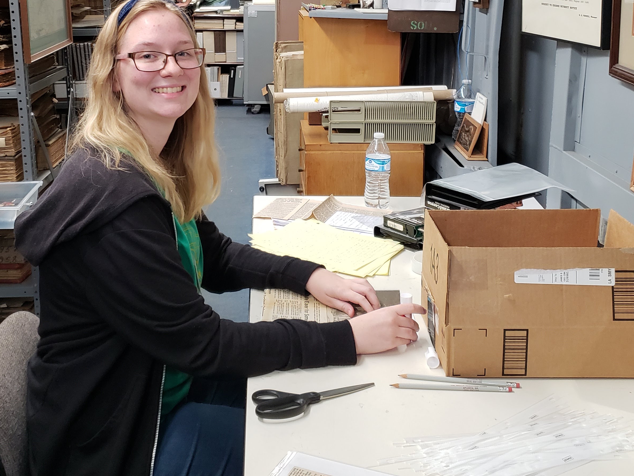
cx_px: 253
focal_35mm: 44
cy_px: 120
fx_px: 806
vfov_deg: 32.3
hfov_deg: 42.7
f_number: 1.5
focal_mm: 4.3
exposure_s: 1/60
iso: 250
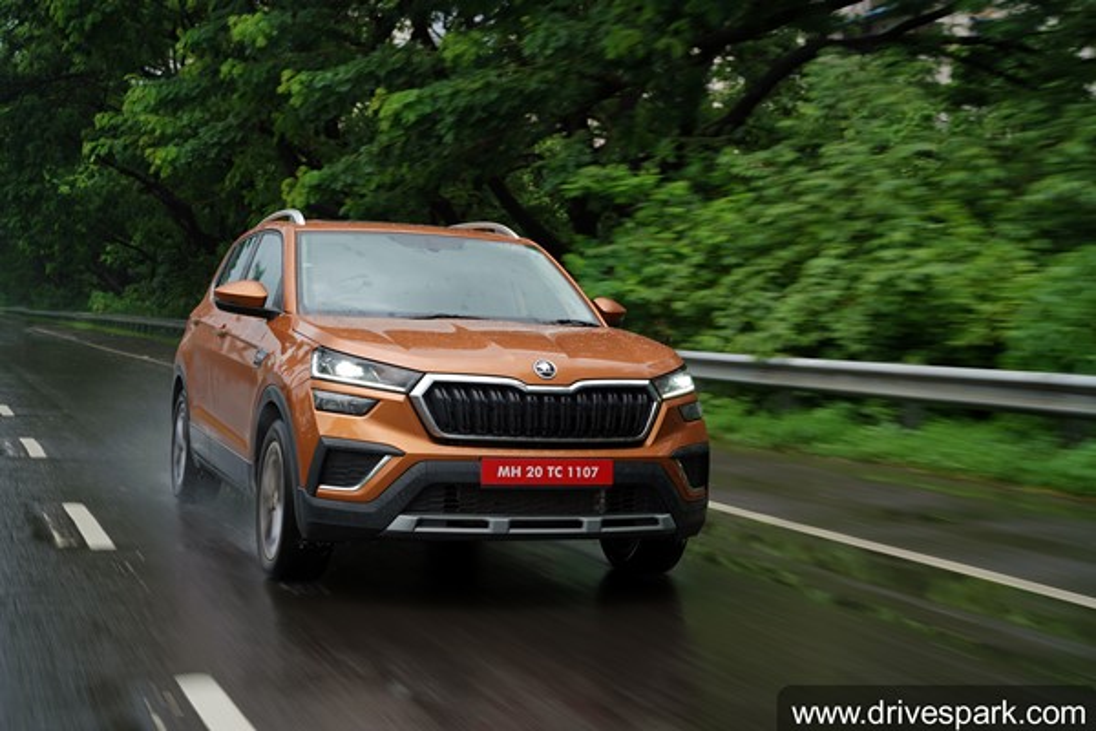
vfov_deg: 26.5
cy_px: 366
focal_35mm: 51
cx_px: 548
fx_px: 1553
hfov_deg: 38.9
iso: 50
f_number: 5.6
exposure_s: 1/50
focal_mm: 51
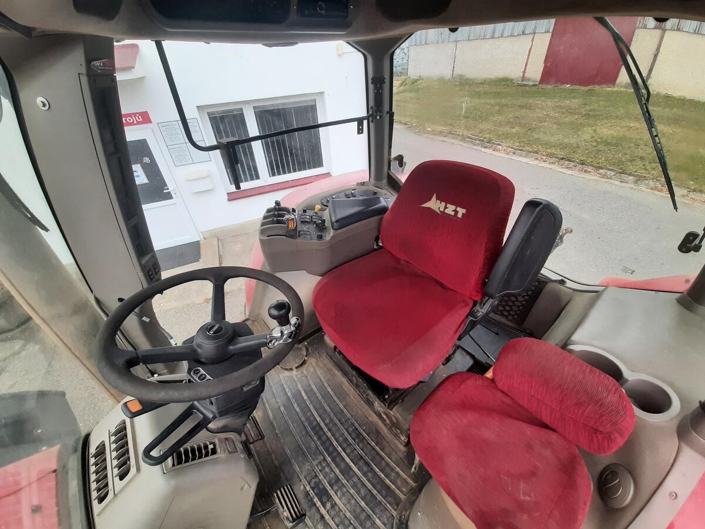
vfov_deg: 89.9
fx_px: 265
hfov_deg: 106.2
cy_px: 264
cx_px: 352
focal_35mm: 13
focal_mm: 1.42
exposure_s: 1/100
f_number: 2.2
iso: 64
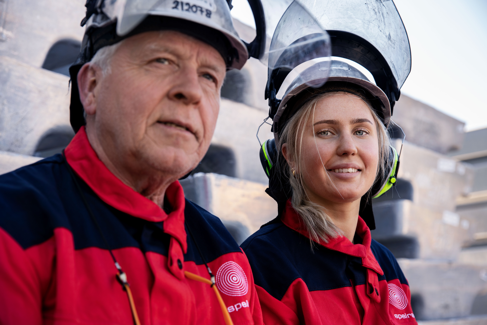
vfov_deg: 25.5
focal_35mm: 53
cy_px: 162
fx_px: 717
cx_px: 244
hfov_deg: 37.5
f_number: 4
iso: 160
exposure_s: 1/200
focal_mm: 53
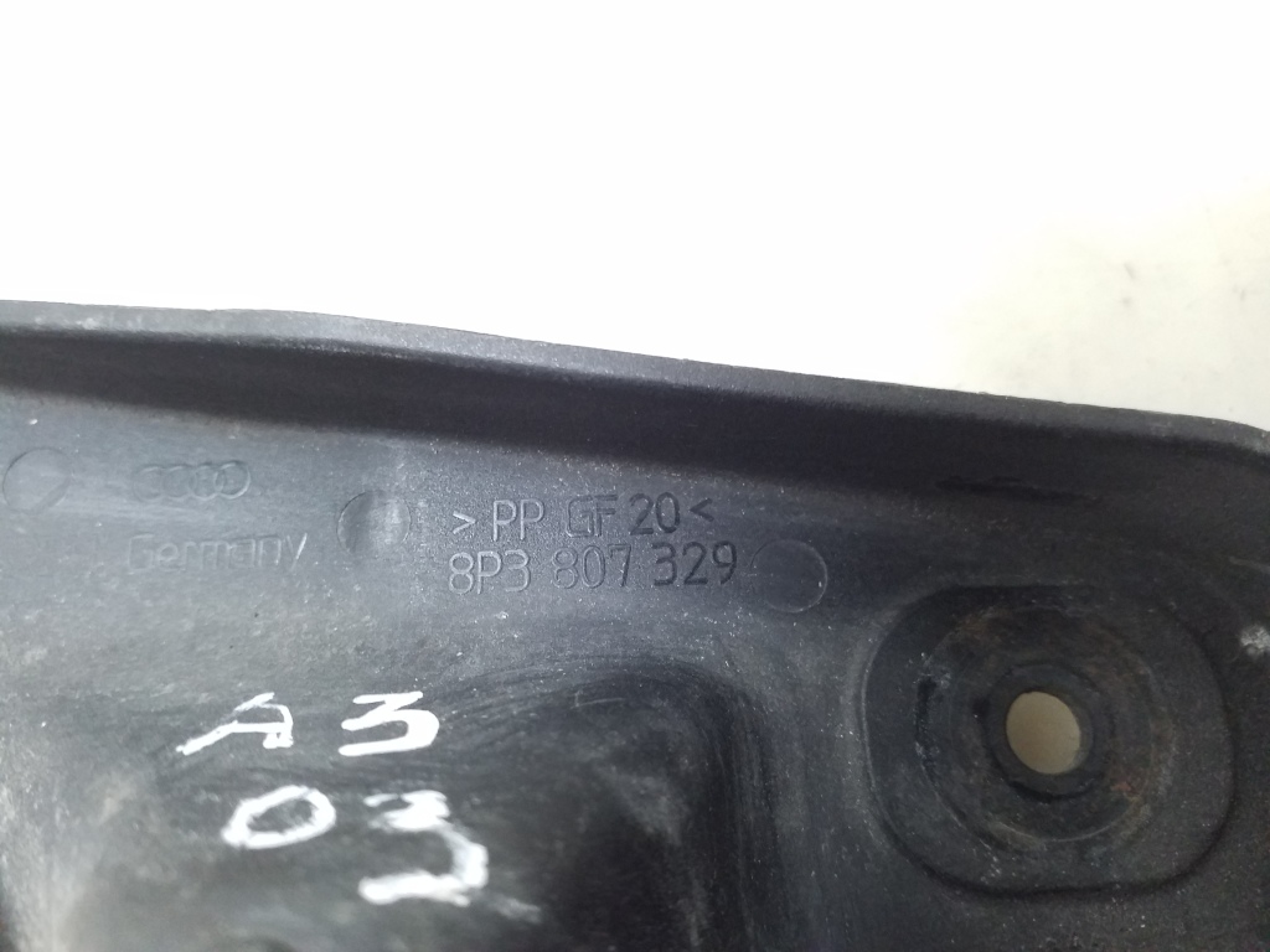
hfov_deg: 65.3
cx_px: 635
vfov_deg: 51.4
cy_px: 476
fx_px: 991
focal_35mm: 27
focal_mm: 3.6
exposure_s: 1/25
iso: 320
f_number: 1.9
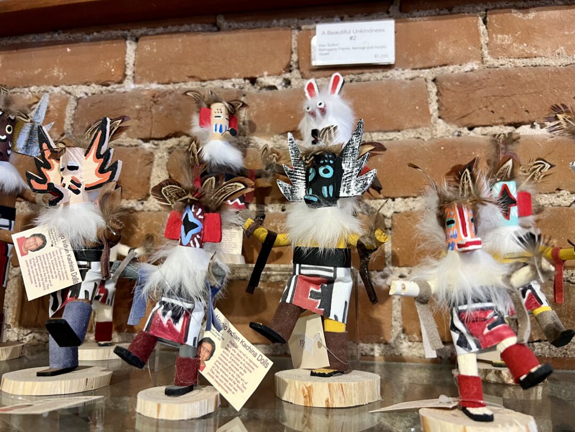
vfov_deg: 53.1
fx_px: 432
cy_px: 216
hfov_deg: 67.3
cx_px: 288
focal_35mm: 26
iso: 80
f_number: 1.5
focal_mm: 5.7
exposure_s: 1/60
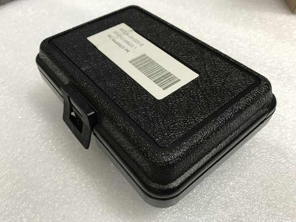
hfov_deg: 63.4
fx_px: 239
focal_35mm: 28
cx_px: 148
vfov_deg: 49.7
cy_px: 111
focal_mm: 3.99
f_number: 1.8
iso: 40
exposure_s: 1/20
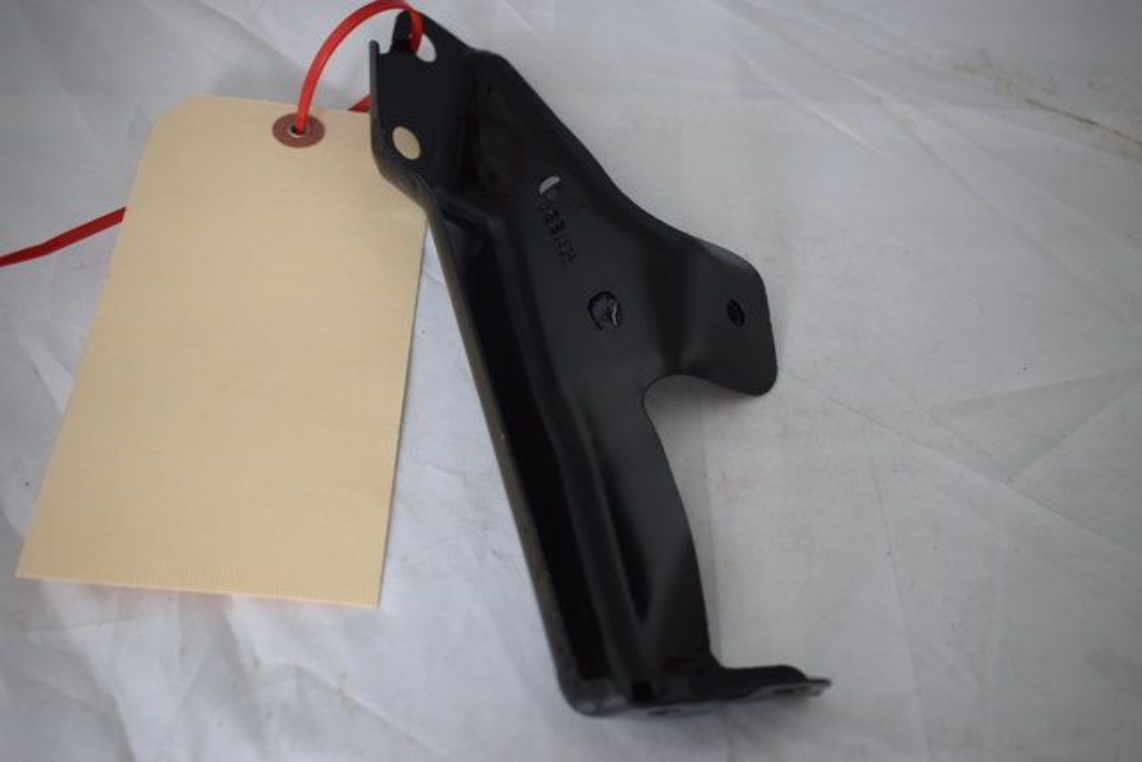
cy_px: 381
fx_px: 1428
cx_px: 571
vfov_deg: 29.9
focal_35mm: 45
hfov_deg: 43.6
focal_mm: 30
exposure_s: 1/80
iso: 400
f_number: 4.5
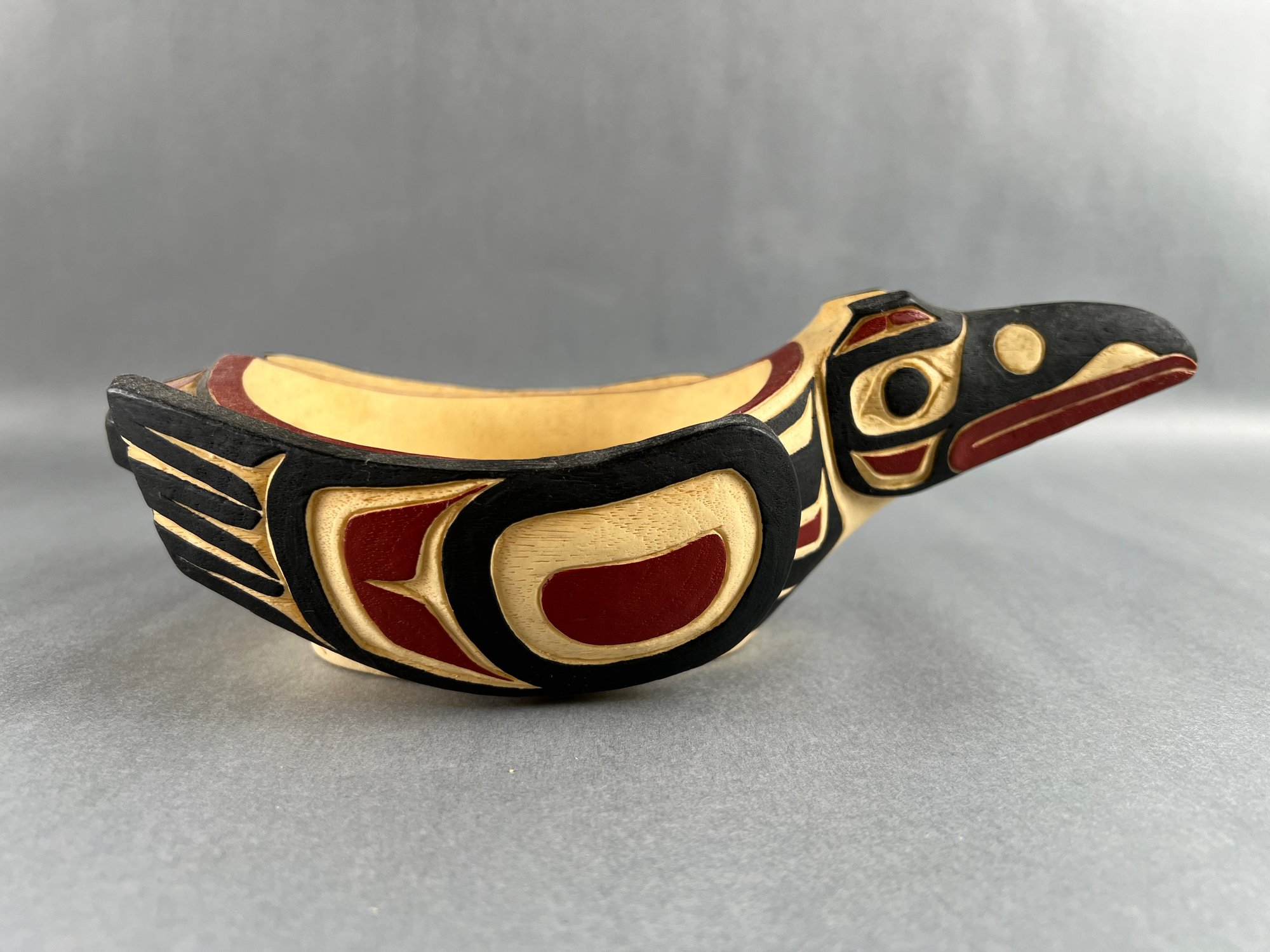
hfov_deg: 67.3
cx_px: 635
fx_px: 954
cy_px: 476
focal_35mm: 26
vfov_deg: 53.1
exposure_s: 1/120
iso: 50
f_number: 1.5
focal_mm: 5.7
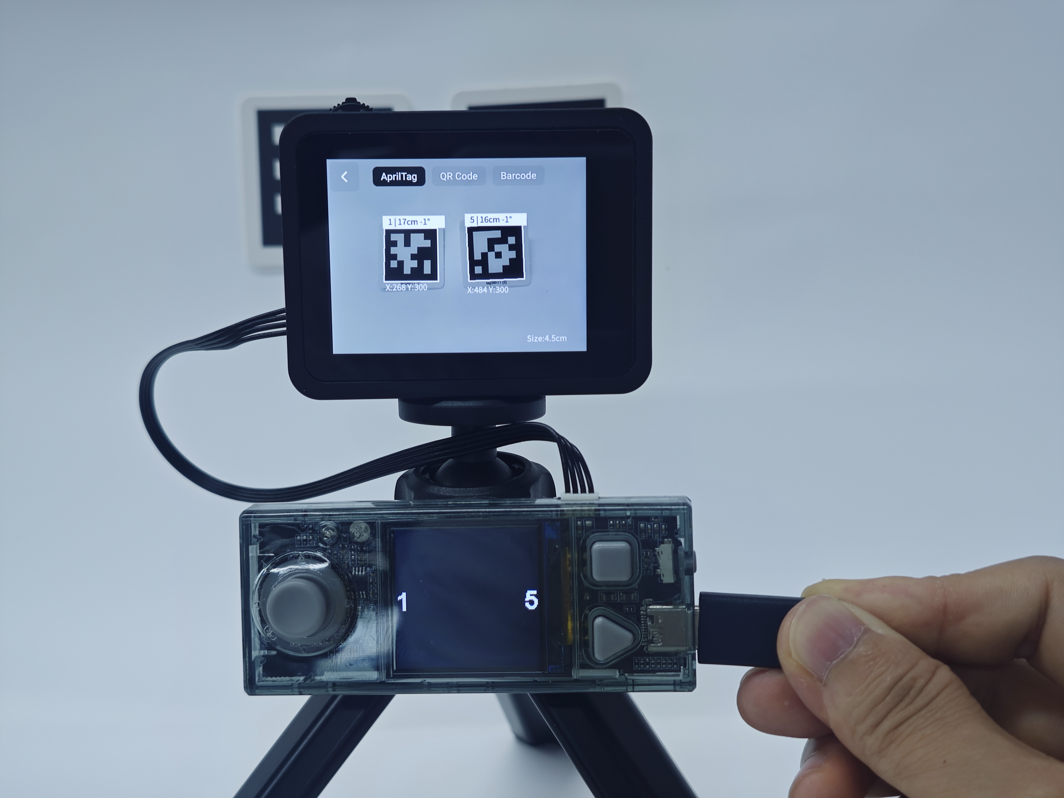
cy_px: 399
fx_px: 1414
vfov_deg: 31.5
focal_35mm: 46
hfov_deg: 41.2
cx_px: 532
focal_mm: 6.55
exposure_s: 1/100
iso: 64
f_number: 1.6
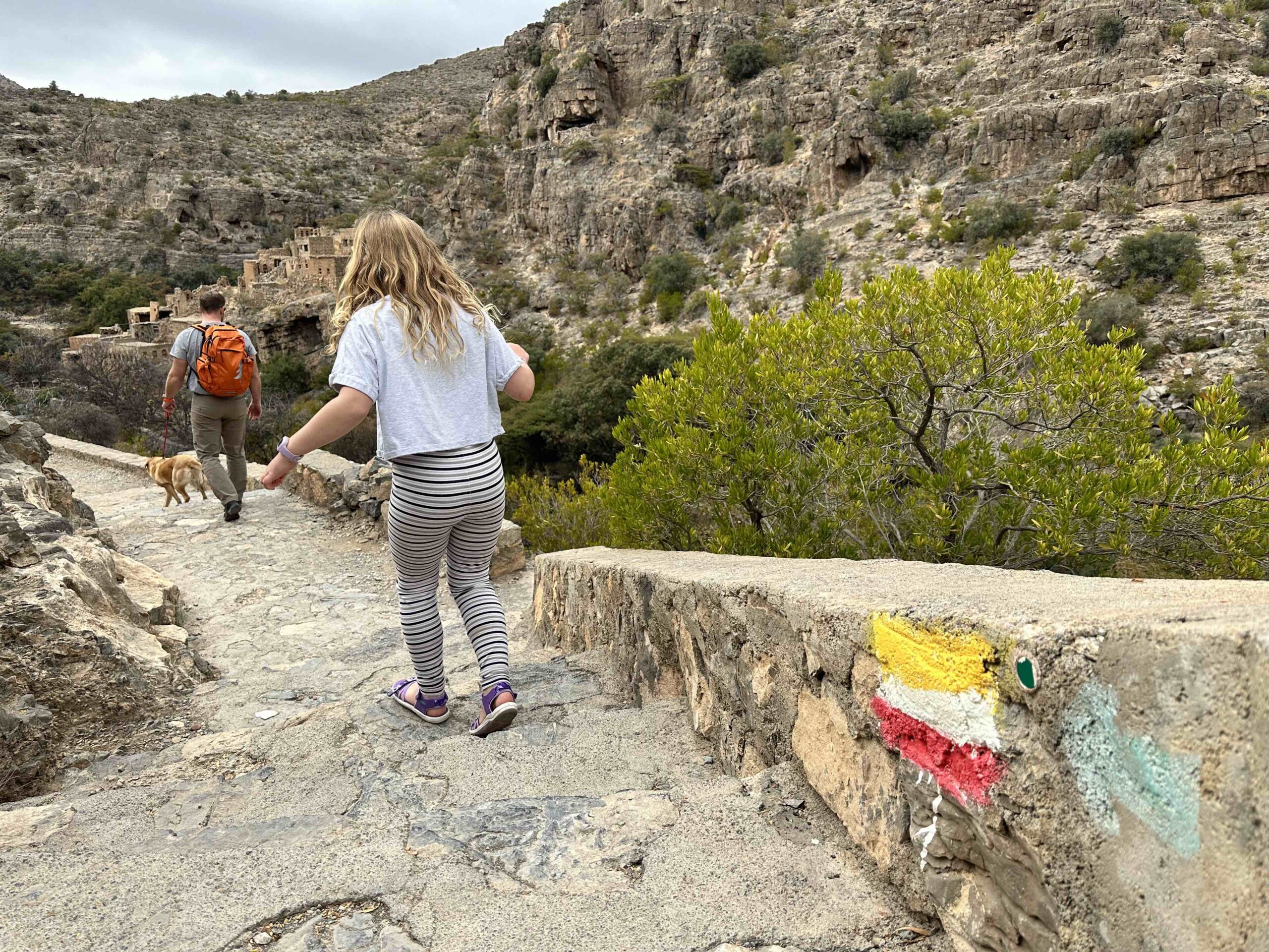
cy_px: 476
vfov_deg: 56.8
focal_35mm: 24
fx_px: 880
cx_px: 634
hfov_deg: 71.6
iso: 80
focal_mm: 6.86
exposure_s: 1/1779
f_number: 1.78
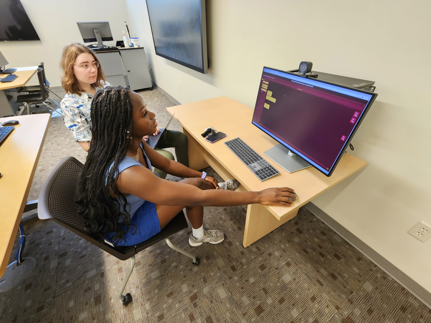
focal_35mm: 13
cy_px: 162
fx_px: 162
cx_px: 216
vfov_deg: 89.9
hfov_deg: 106.2
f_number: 2.2
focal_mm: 2.2
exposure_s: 1/30
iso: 400
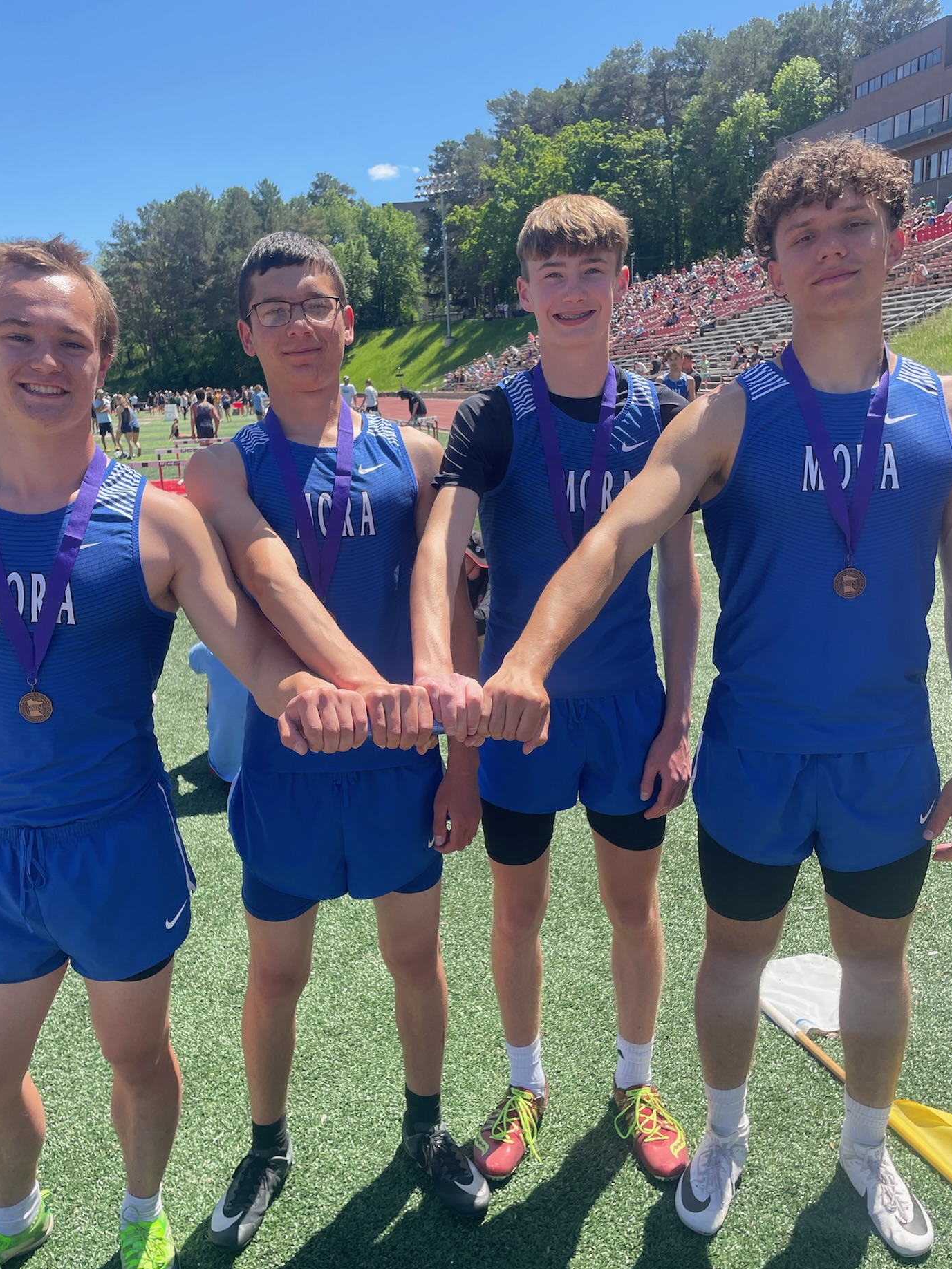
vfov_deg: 61.5
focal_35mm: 29
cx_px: 440
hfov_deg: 48.2
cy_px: 696
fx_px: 1063
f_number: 1.6
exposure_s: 1/1221
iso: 32
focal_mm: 4.2
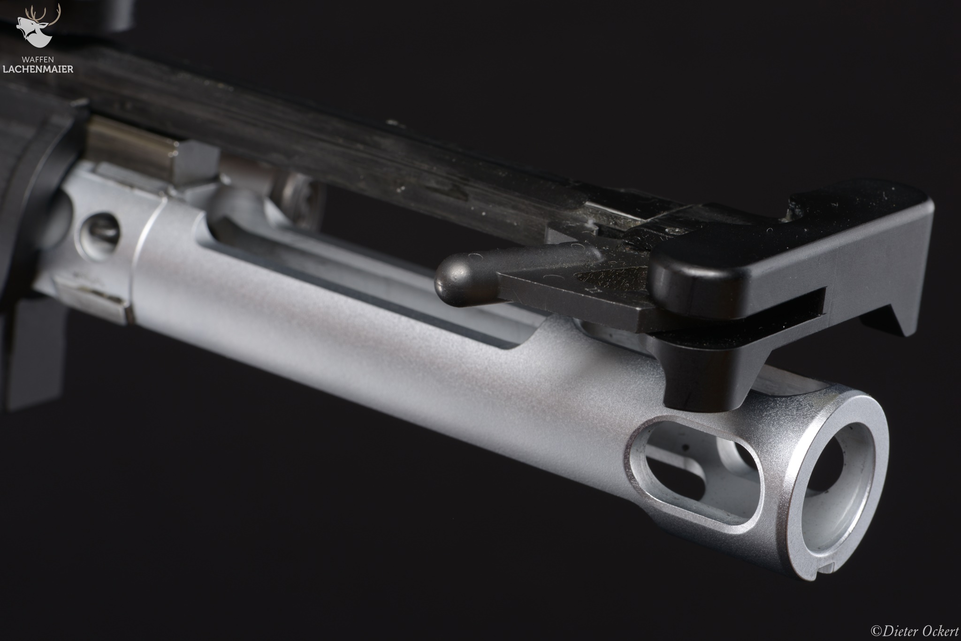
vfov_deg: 13.1
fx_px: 2804
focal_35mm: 105
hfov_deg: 19.4
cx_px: 480
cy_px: 320
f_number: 22
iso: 100
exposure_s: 1/60
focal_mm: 105
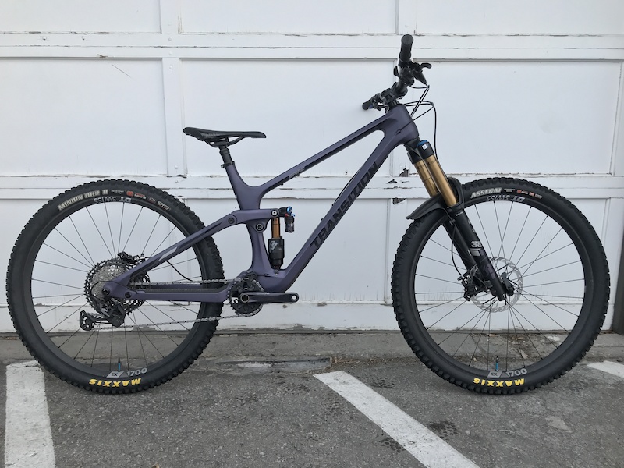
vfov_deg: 49.7
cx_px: 312
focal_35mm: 28
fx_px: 505
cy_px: 234
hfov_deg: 63.4
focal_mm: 3.99
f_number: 1.8
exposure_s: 1/60
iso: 32
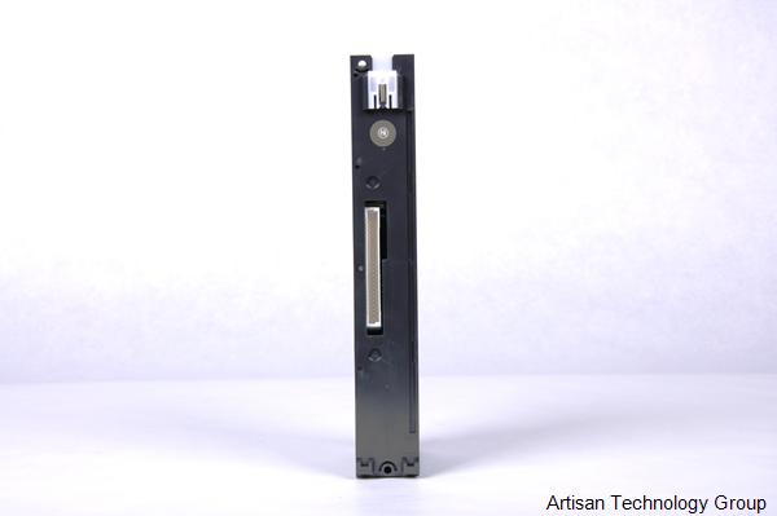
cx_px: 388
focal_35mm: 75
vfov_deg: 18.2
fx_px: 1617
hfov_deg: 27.0
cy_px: 258
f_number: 10
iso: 200
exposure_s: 1/200
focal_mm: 50
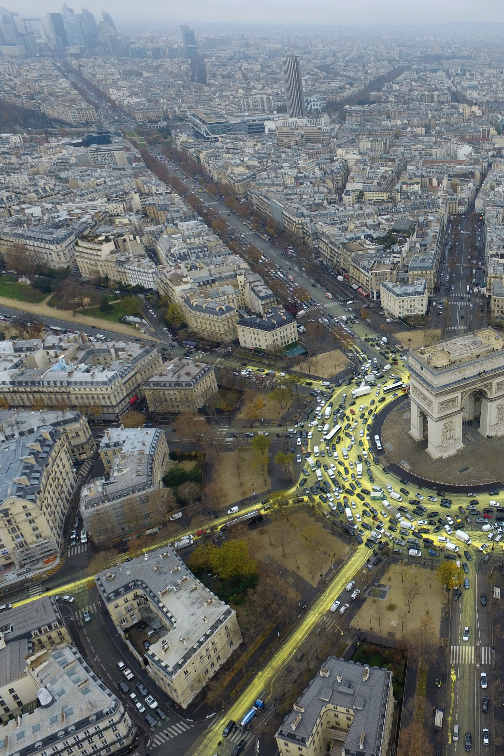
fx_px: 588
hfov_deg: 42.4
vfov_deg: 65.5
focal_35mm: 28
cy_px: 377
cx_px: 457
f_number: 2.8
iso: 100
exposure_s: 1/180
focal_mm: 3.61
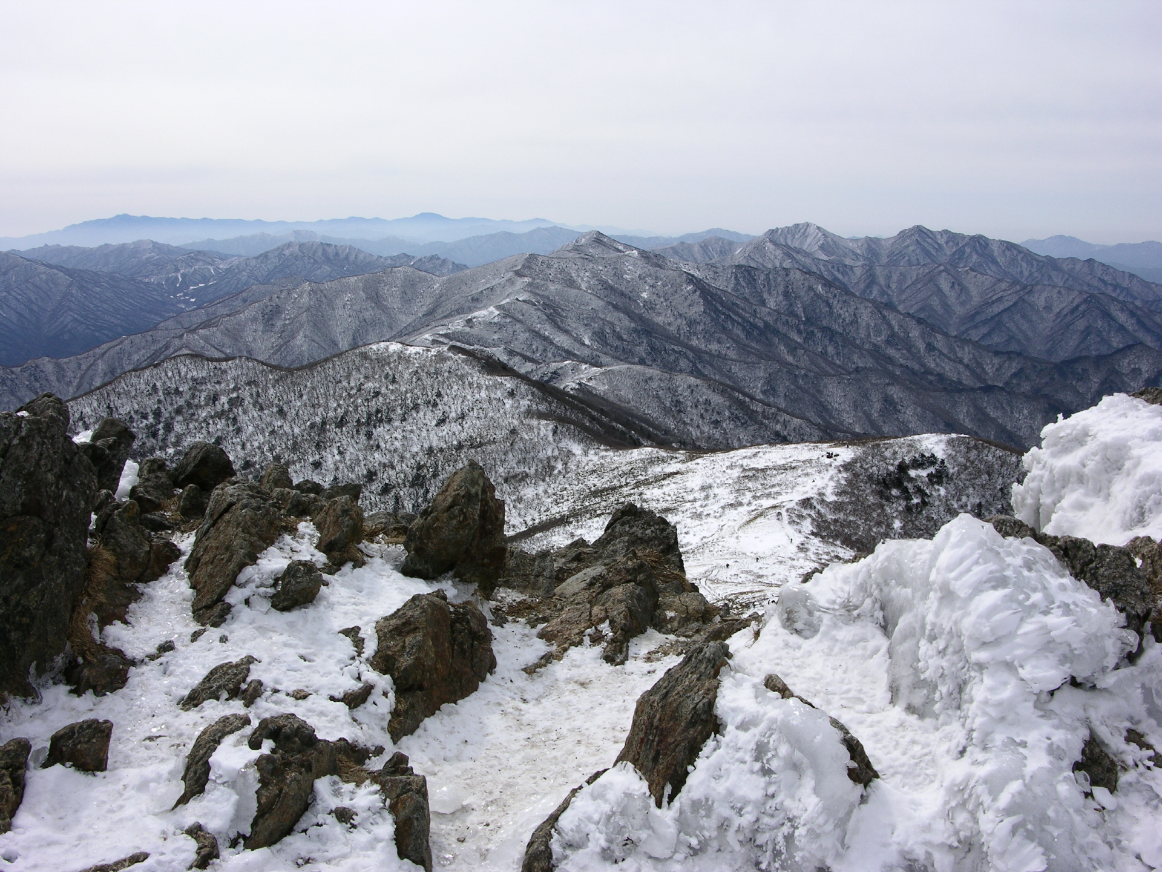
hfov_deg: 52.6
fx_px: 1175
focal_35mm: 35
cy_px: 436
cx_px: 581
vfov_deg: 40.7
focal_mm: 8.9
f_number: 8
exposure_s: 1/253
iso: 50
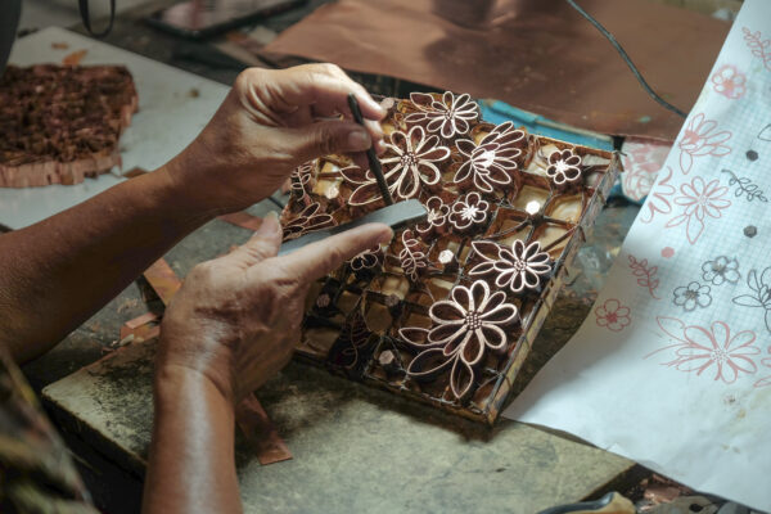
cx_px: 386
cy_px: 257
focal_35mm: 75
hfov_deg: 27.0
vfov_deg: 18.2
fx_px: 1606
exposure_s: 1/80
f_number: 2.8
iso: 200
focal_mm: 50
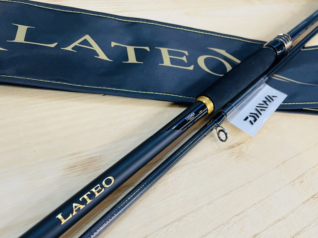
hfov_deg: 59.9
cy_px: 137
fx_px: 276
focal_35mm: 30
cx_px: 152
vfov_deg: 46.6
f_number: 1.6
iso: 80
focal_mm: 4.2
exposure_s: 1/50
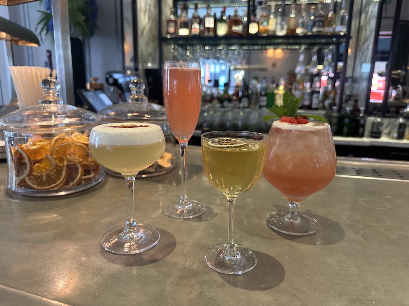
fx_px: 284
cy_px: 153
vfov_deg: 56.8
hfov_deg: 71.6
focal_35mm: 24
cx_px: 204
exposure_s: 1/50
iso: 500
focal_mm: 6.86
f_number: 1.78
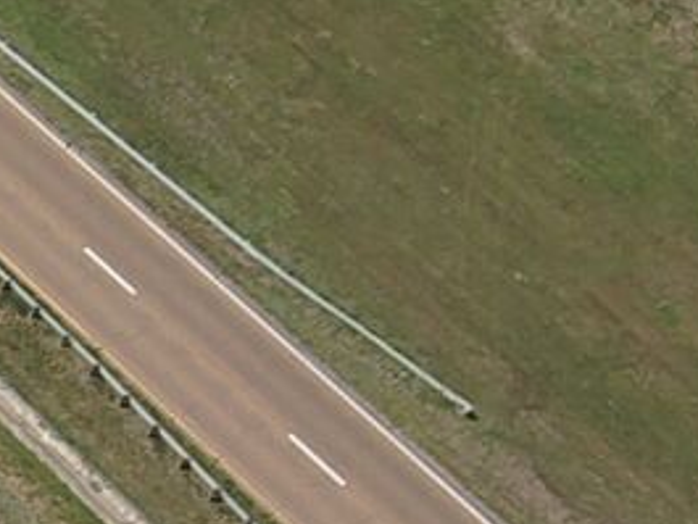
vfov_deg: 9.5
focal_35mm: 152
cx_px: -1035
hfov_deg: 10.8
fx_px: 3066
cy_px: -220
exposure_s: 1/1273
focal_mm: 3.7
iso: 100
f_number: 2.8
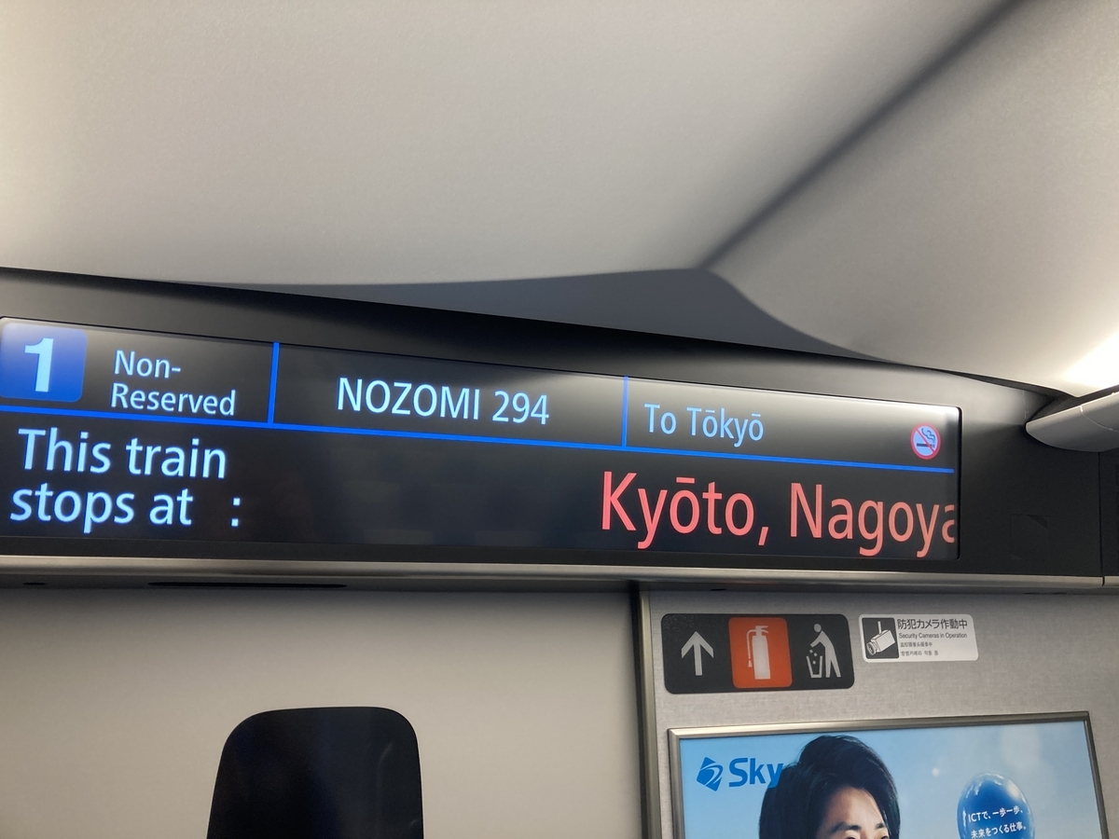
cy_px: 420
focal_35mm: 28
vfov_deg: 49.7
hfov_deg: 63.4
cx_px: 560
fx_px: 905
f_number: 1.8
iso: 80
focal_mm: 3.99
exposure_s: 1/114
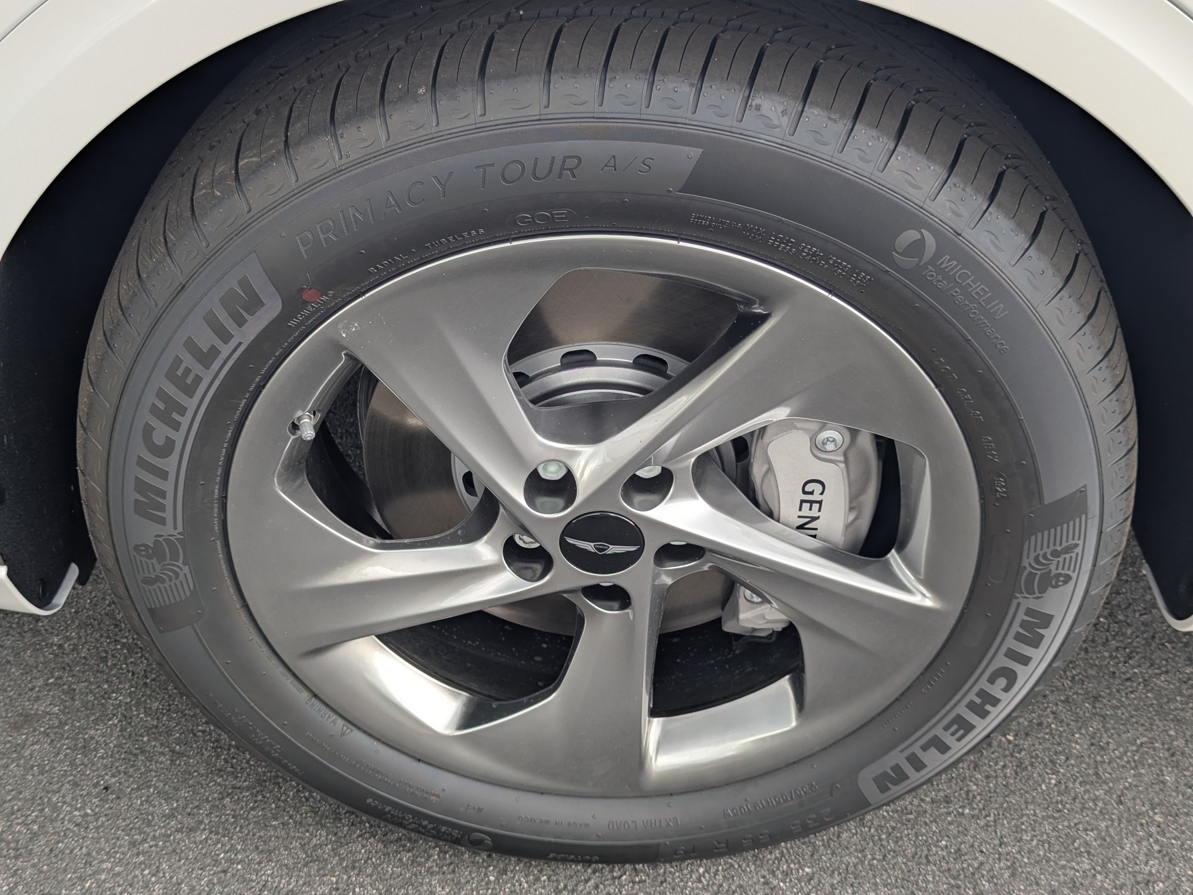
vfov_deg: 30.3
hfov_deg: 39.7
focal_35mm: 48
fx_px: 1654
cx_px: 596
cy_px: 448
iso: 77
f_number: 1.85
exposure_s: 1/264
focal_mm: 6.81
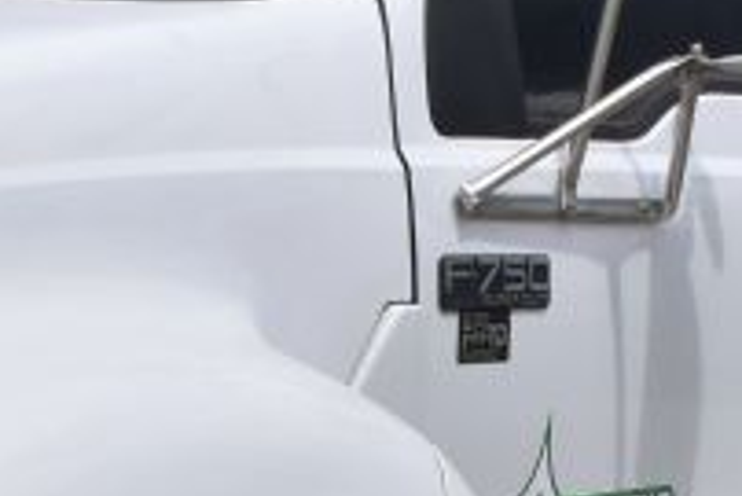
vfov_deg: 8.9
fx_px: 3135
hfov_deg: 13.4
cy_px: 700
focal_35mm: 152
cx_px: 48
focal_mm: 20
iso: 200
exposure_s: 1/500
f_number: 11
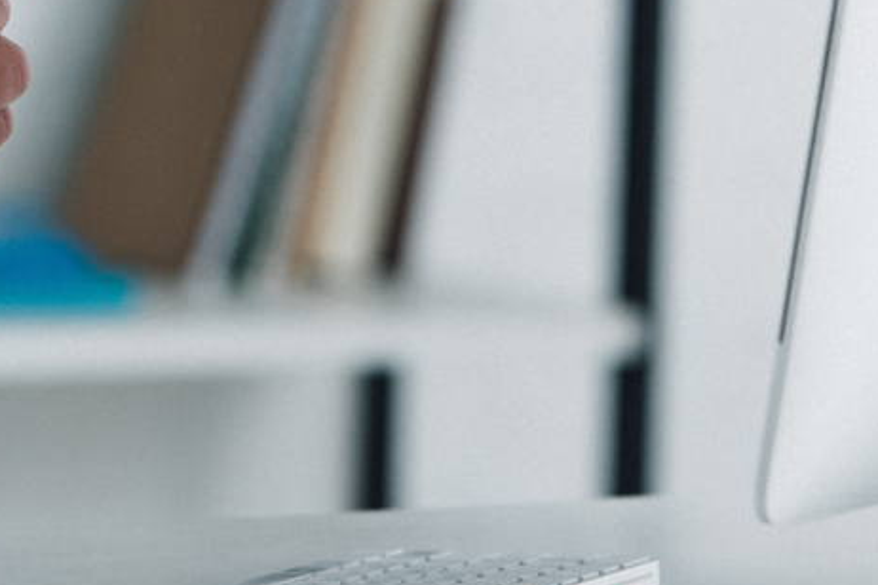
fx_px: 14266
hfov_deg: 3.5
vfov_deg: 2.3
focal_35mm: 585
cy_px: -474
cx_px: -10
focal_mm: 135
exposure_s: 1/200
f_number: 3.5
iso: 160
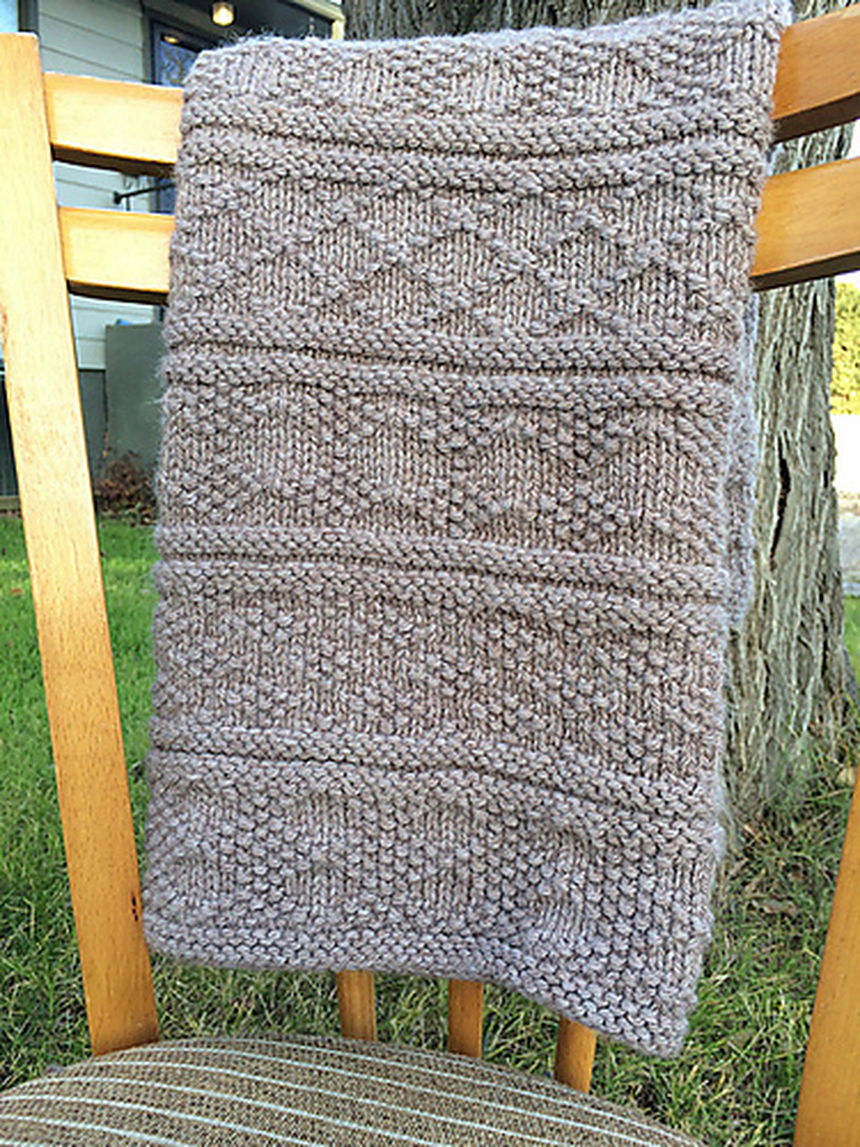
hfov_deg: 48.2
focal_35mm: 29
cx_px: 430
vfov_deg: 61.7
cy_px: 574
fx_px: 961
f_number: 2.2
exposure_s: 1/120
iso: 50
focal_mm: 4.15
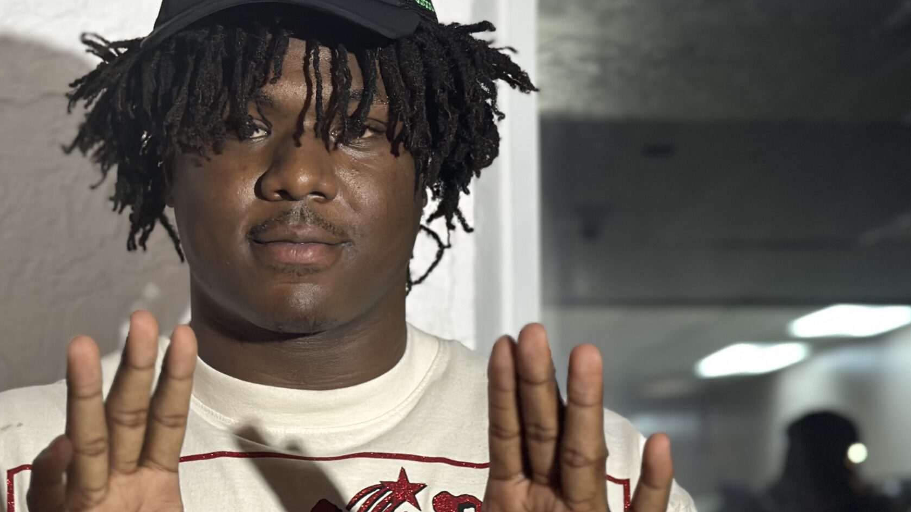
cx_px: 239
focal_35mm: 80
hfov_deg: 26.2
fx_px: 1932
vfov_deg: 15.1
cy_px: 373
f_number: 1.78
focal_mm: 6.86
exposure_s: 1/40
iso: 400
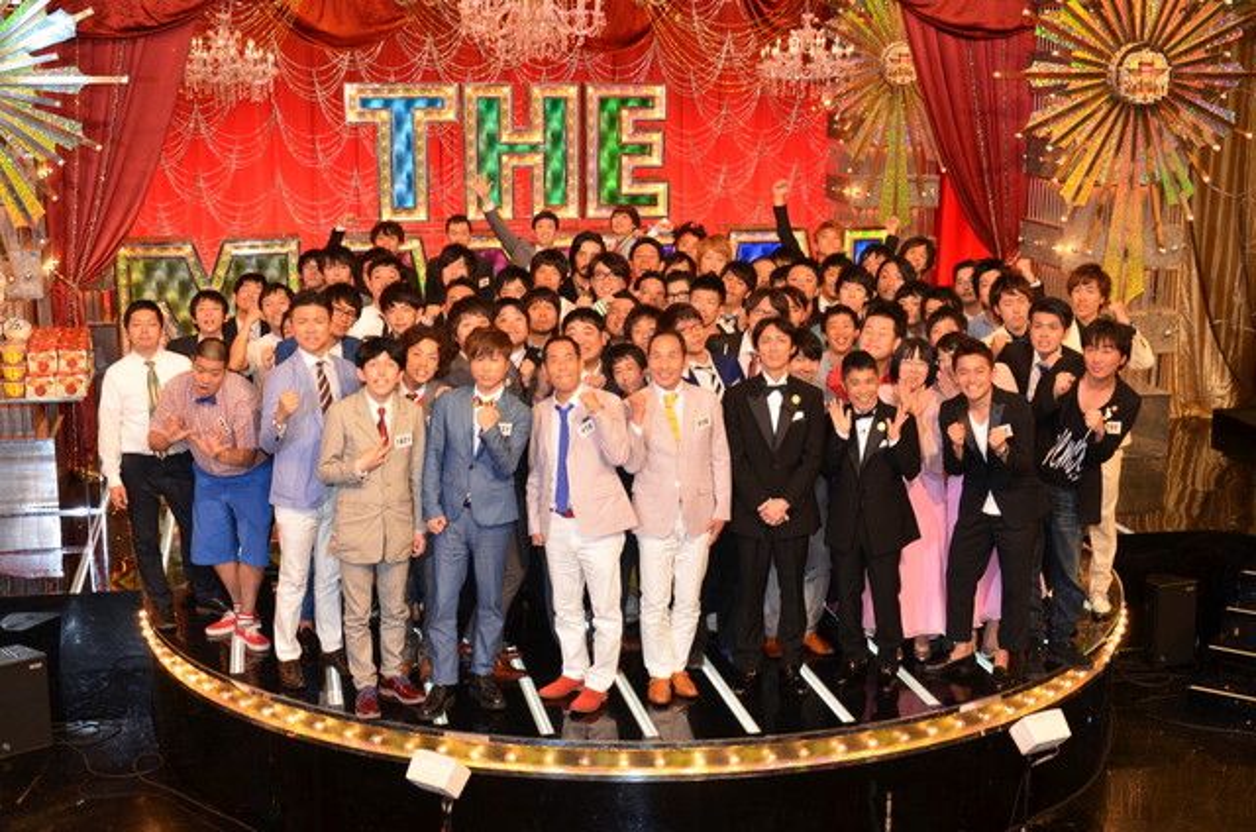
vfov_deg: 26.4
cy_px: 416
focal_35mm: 51
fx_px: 1776
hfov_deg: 39.0
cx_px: 628
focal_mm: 34
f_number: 4.2
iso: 400
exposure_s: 1/60
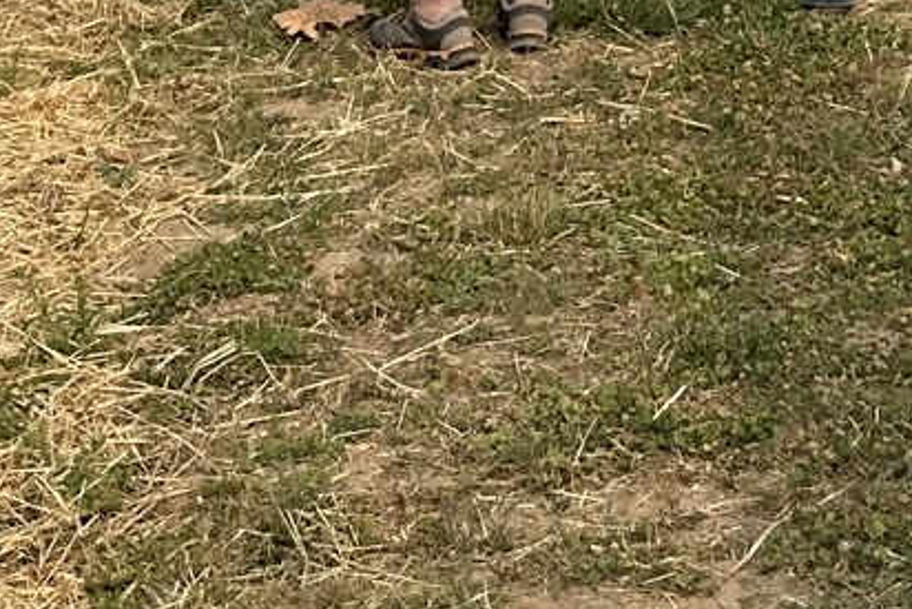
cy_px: -784
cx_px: 706
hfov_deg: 16.4
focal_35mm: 124
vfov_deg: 9.9
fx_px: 3142
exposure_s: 1/5525
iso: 80
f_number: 1.78
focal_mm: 6.86
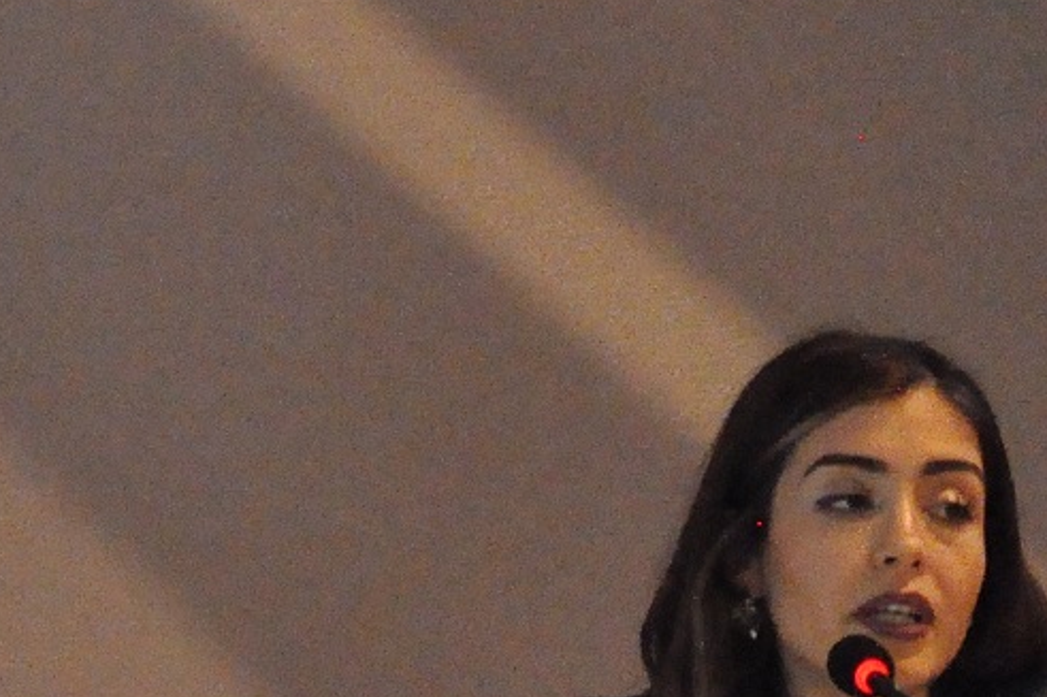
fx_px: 15961
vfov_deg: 2.5
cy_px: 433
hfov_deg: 3.8
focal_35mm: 549
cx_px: 859
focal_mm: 90
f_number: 5.6
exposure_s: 1/80
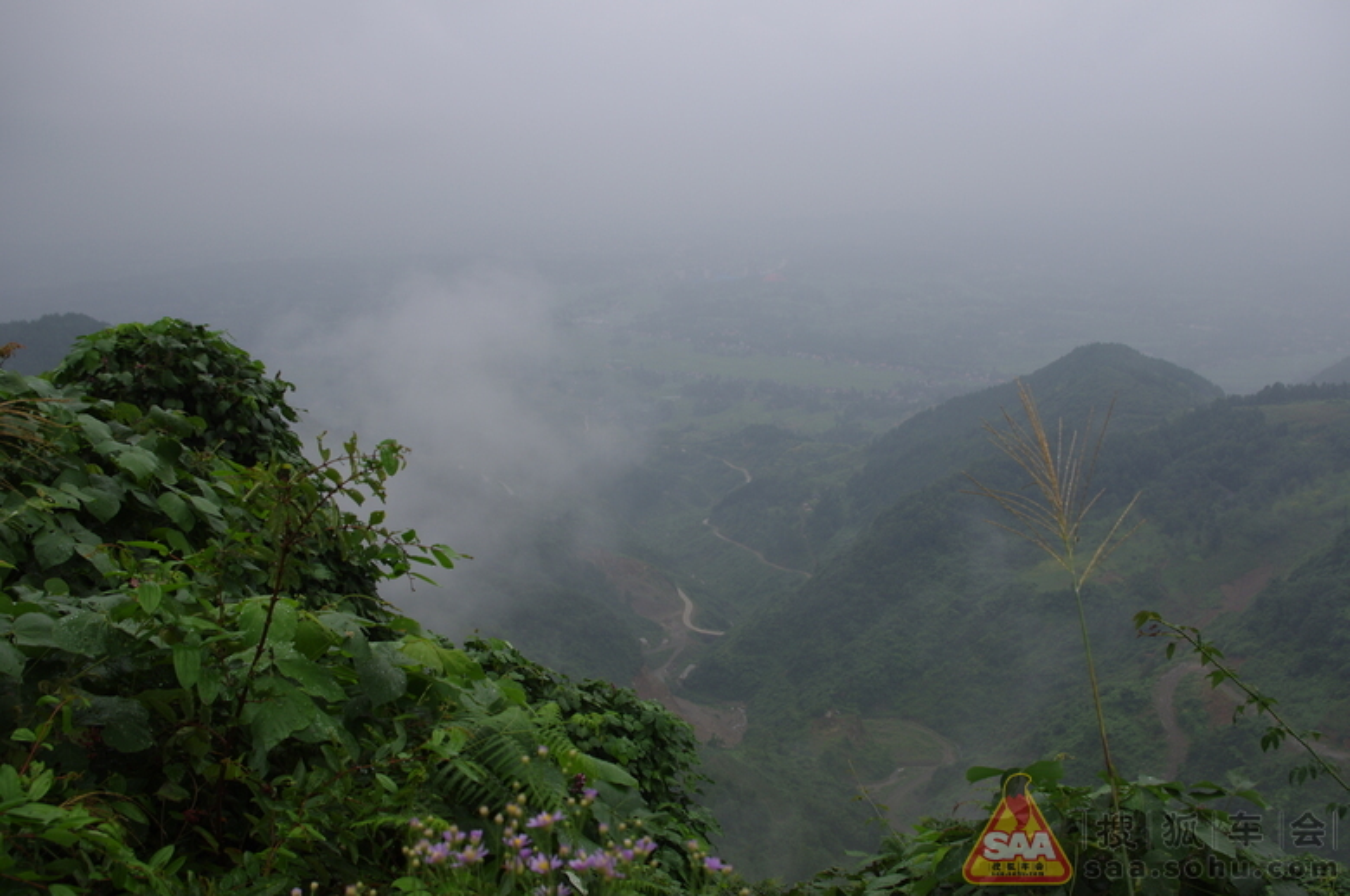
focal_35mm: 34
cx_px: 675
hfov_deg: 55.9
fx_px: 1273
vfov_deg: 38.8
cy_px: 448
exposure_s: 1/80
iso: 100
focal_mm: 23.13
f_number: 7.1
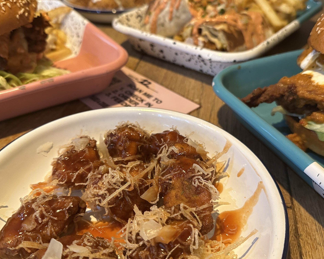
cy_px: 130
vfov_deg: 45.8
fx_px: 307
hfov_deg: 55.7
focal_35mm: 32
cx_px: 162
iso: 500
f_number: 1.78
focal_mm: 6.86
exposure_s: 1/50
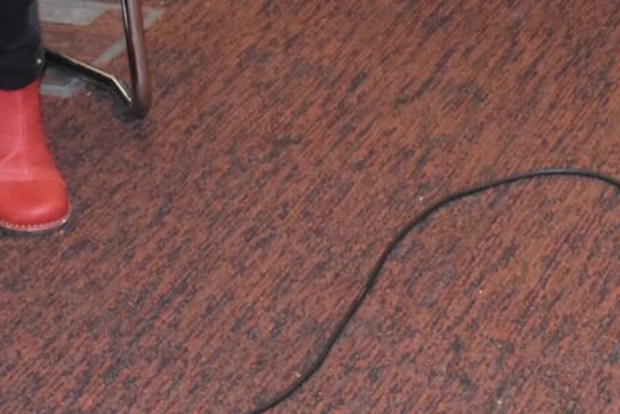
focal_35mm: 167
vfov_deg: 7.5
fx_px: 2877
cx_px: 714
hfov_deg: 12.1
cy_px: -683
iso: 2500
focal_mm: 20
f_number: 6.3
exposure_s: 1/80
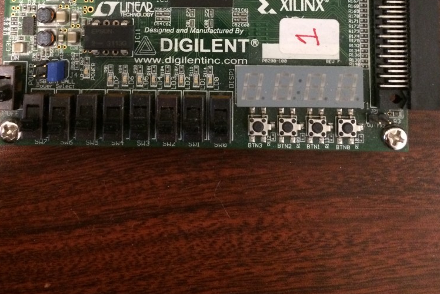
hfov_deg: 45.4
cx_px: 209
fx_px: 526
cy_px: -14
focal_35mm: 43
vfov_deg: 28.8
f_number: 2.2
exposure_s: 1/15
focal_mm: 4.15
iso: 320
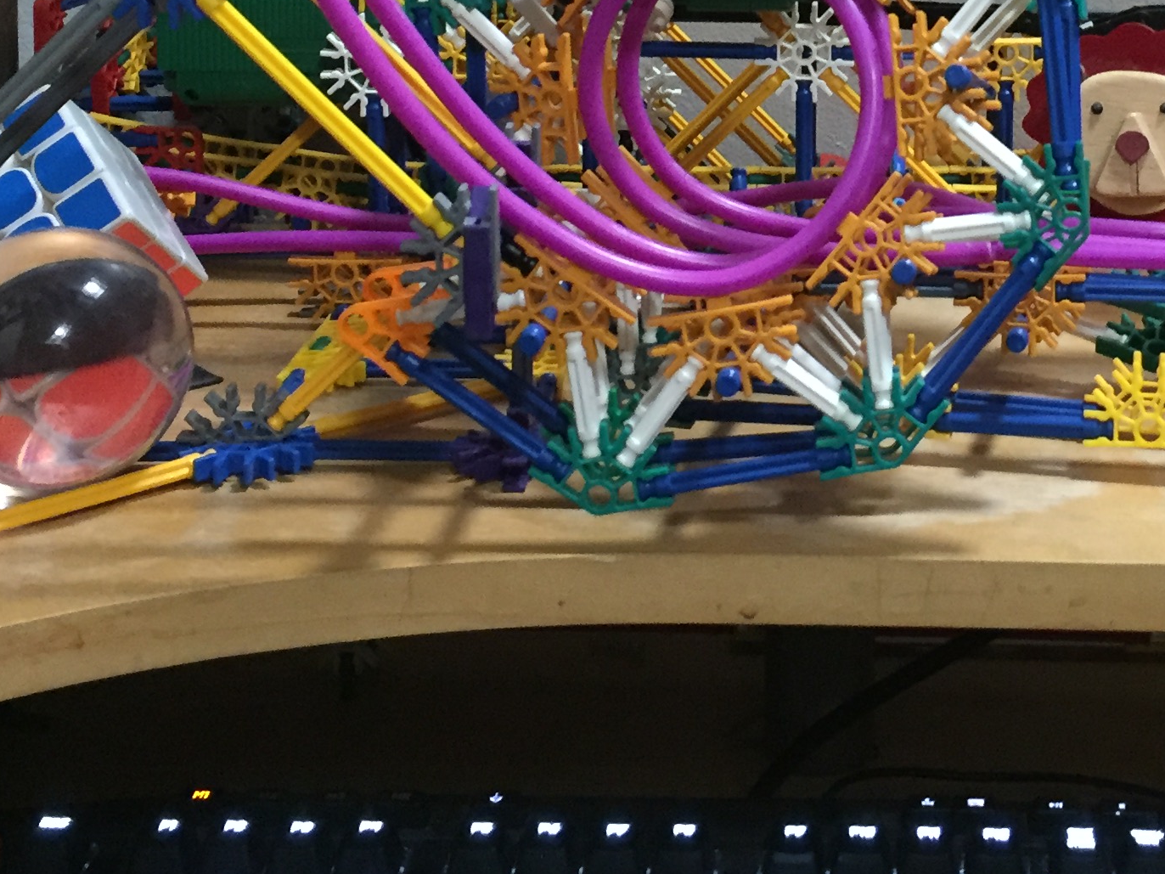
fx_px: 2322
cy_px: -53
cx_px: 921
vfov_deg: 20.4
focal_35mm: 69
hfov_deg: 27.6
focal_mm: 4.15
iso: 250
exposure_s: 1/15
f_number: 2.2
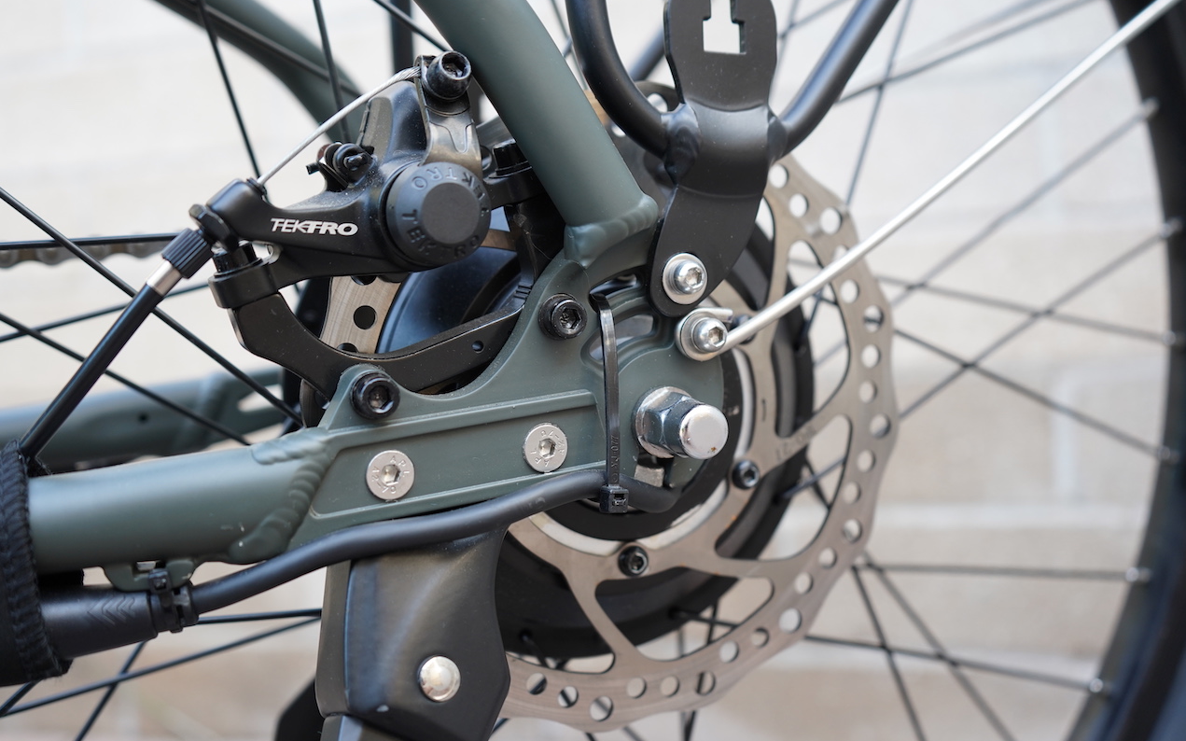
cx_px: 590
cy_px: 391
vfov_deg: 32.7
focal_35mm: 39
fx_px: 1260
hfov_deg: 50.4
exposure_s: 1/60
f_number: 4
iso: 400
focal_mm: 38
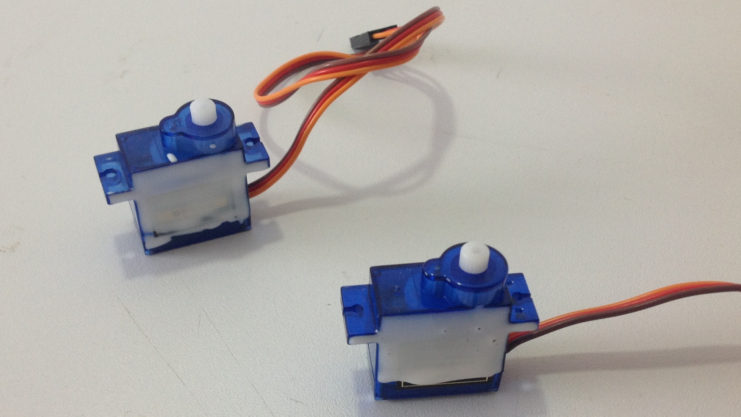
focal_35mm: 49
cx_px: 344
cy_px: 293
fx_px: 963
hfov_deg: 42.1
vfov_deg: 24.3
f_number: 2.4
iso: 64
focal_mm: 4.28
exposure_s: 1/40
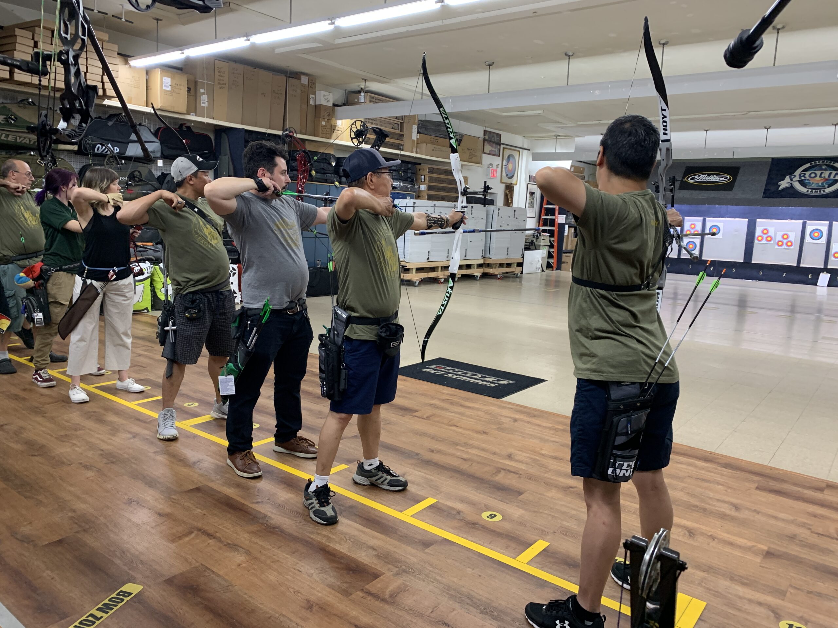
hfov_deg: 67.3
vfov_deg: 53.1
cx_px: 419
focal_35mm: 26
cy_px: 314
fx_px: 629
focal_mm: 4.25
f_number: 1.8
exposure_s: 1/60
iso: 160
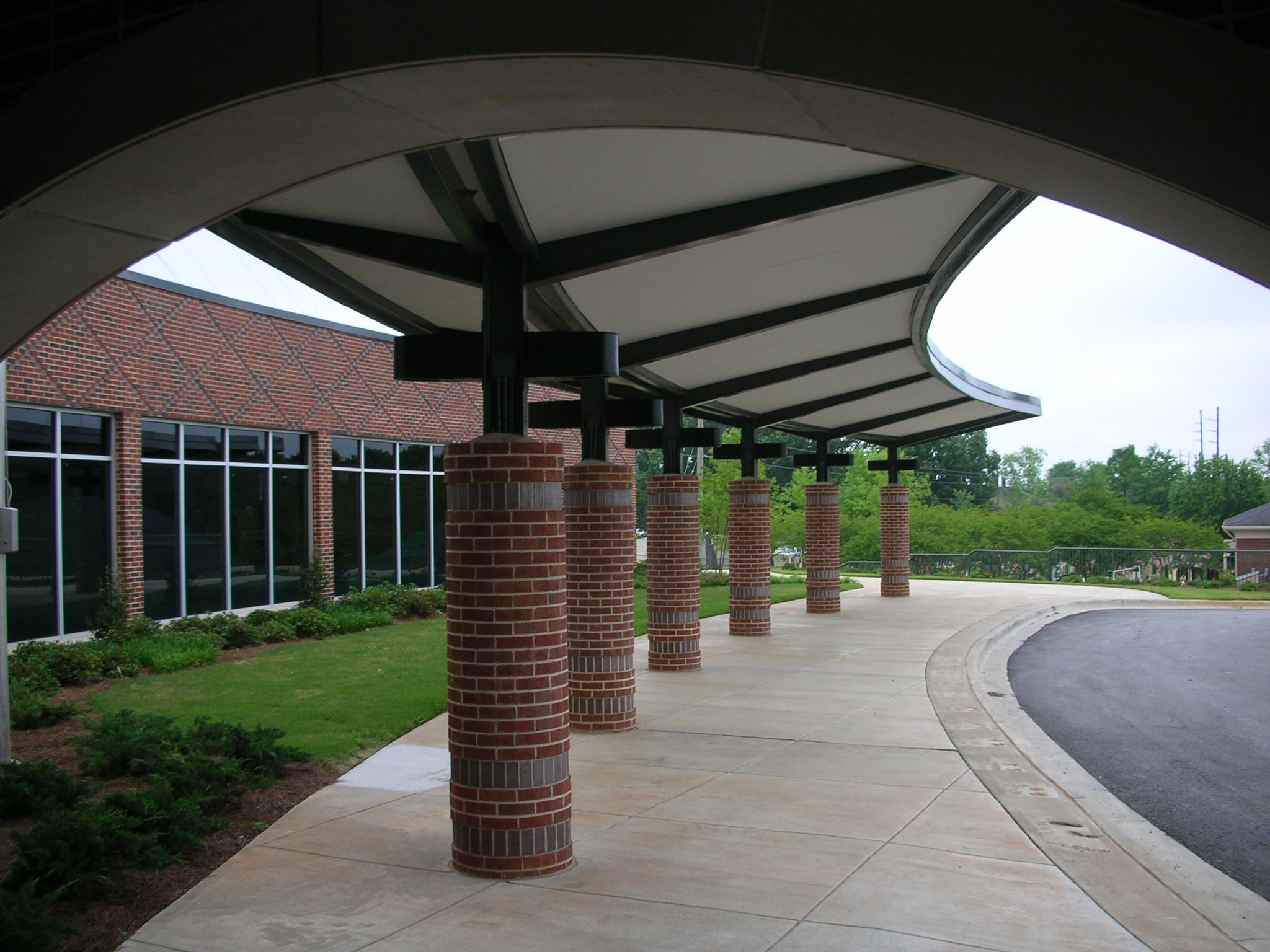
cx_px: 635
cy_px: 476
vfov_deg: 40.7
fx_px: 1284
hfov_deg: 52.6
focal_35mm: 35
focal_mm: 5.8
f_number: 8.5
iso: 50
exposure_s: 1/35.6
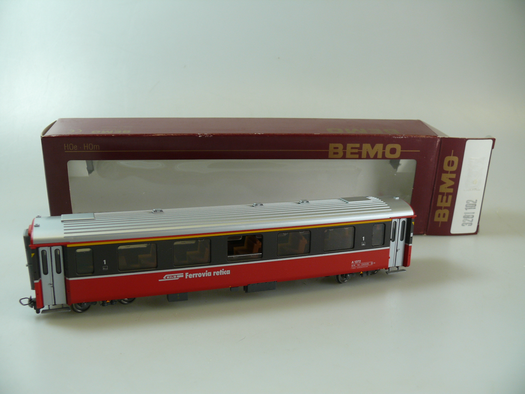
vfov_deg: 40.7
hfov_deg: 52.6
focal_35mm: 35
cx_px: 262
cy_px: 197
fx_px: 531
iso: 100
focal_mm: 7.4
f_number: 3.6
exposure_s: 1/100
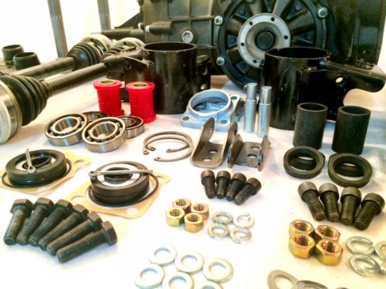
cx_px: 193
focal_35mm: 30
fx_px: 335
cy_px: 144
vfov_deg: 46.8
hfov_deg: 60.0
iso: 100
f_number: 2.2
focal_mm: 4.12
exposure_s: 1/30
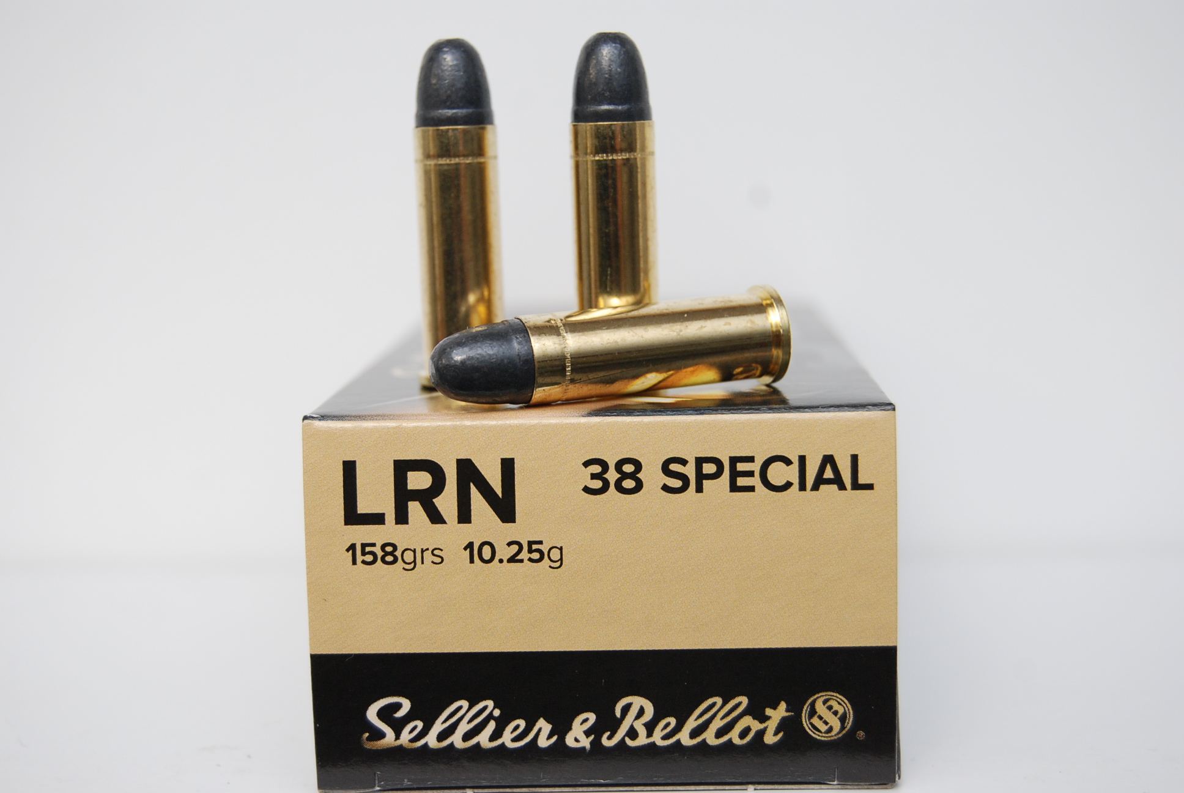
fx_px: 2074
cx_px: 592
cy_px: 396
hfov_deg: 31.9
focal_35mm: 63
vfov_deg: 21.6
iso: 400
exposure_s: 1/60
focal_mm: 42
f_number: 5.6
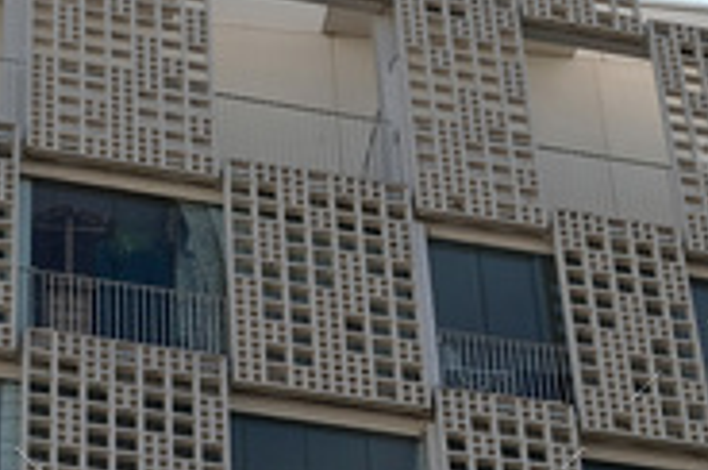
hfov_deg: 13.6
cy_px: 333
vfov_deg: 9.0
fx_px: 2964
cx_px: 281
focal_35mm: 151
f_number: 5.6
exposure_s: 1/500
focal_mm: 31.5
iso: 100
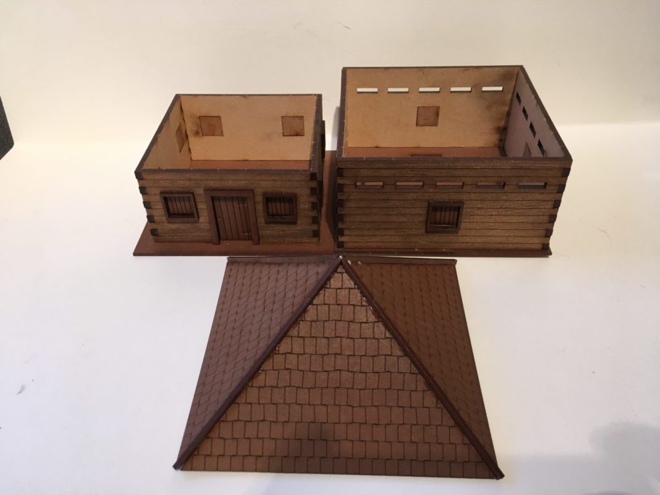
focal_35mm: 29
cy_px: 248
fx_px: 553
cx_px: 330
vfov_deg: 48.2
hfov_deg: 61.7
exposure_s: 1/33
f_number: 2.2
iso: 50
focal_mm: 4.15
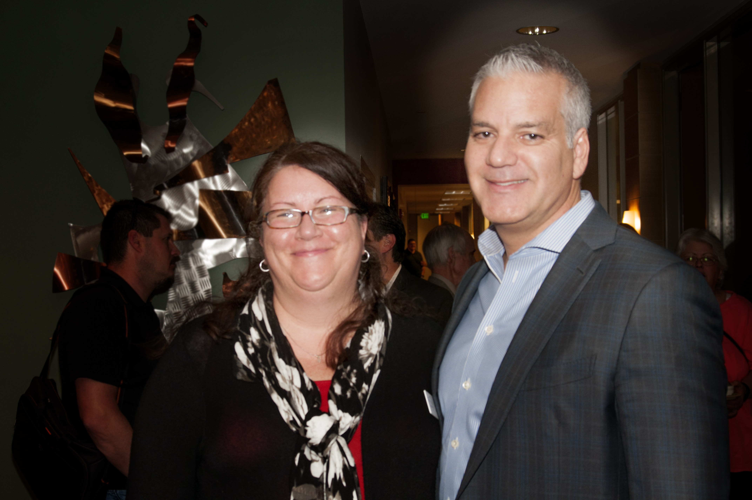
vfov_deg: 25.7
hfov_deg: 37.9
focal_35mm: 52
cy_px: 250
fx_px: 1095
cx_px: 376
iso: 200
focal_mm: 35
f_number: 7.1
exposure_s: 1/60
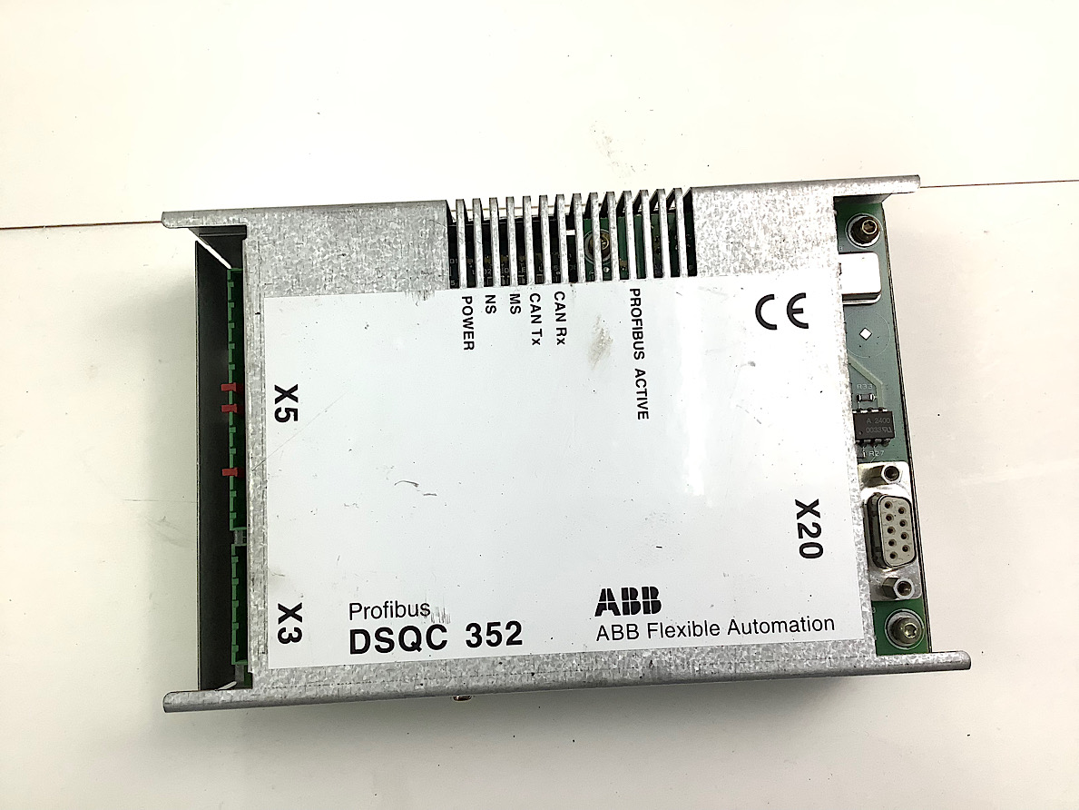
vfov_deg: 45.4
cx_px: 540
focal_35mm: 31
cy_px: 405
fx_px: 966
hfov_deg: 58.3
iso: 64
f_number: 2.4
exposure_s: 1/100
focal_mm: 3.3
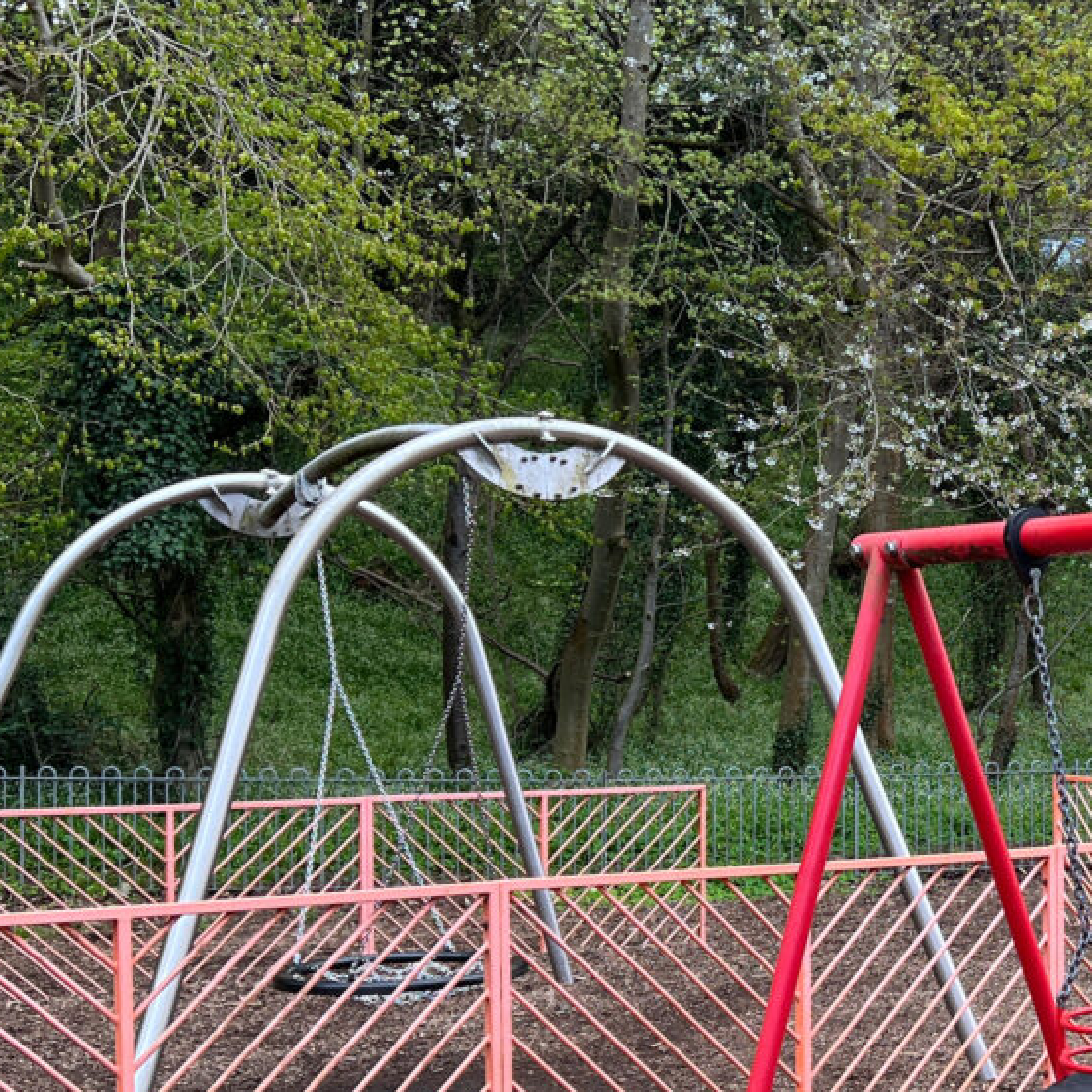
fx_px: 2284
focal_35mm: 64
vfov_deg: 26.5
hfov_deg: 25.1
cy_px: 817
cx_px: 1177
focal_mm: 5.7
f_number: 1.5
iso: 50
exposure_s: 1/460
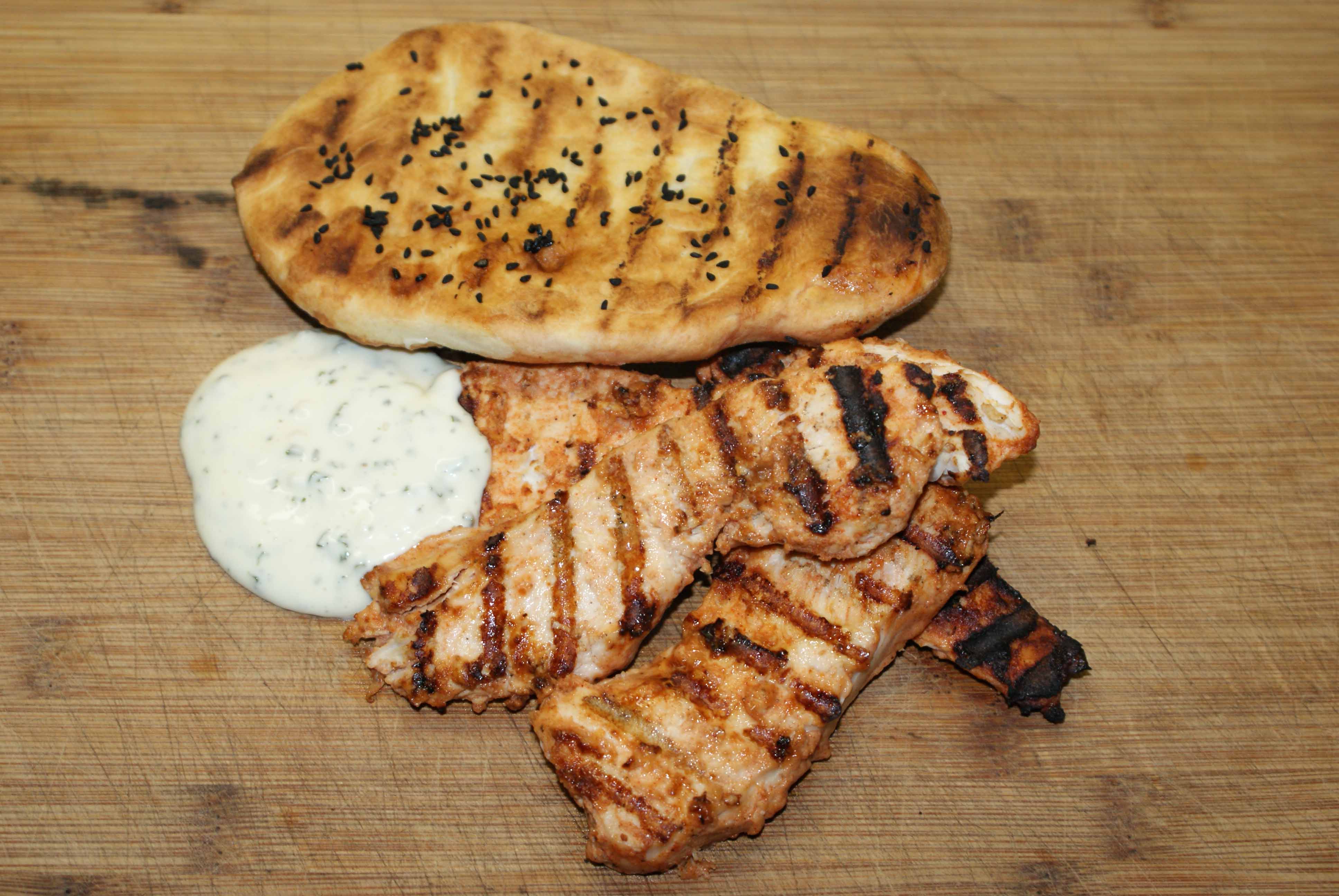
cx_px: 670
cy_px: 448
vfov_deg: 25.8
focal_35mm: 52
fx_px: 1955
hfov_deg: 37.8
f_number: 5.6
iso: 400
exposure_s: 1/60
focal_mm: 35
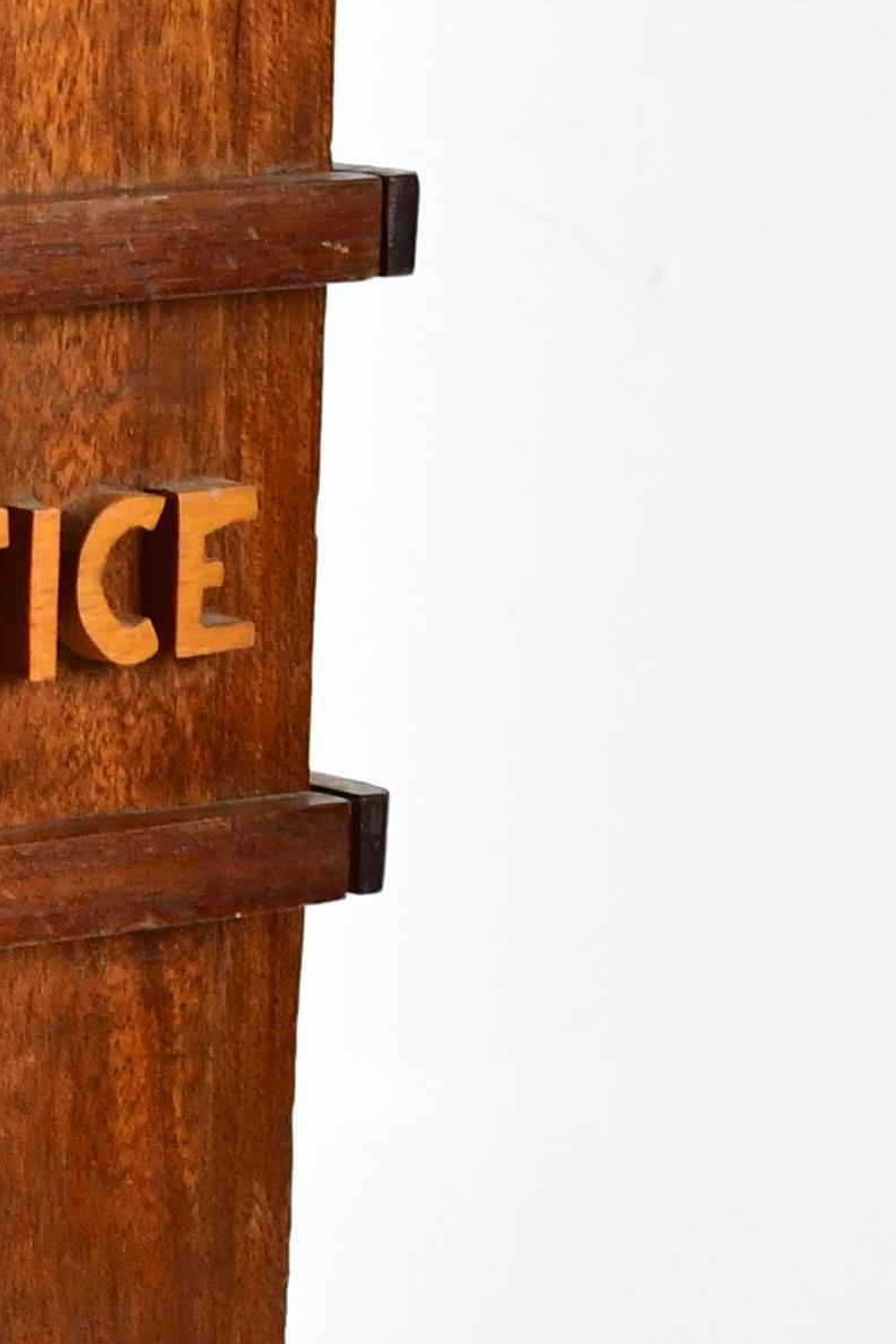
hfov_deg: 7.4
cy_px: 969
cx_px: -276
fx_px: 6867
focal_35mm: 184
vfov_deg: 11.2
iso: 2000
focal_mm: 26
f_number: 9
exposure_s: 1/100
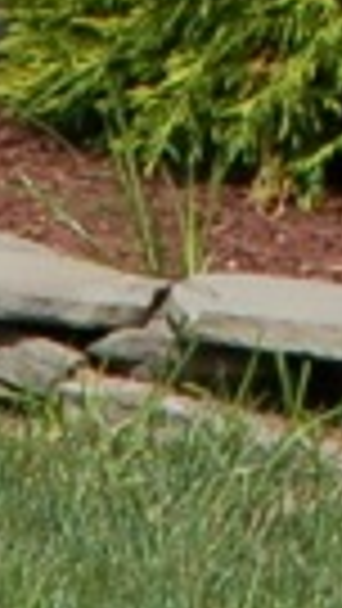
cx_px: -468
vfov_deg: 6.4
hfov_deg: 3.7
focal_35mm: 328
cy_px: 1232
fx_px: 5285
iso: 200
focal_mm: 22
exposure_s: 1/320
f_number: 9
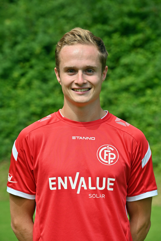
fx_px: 1209
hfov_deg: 7.6
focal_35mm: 180
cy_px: 120
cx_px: 80
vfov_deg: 11.4
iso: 250
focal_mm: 180
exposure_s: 1/640
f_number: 8
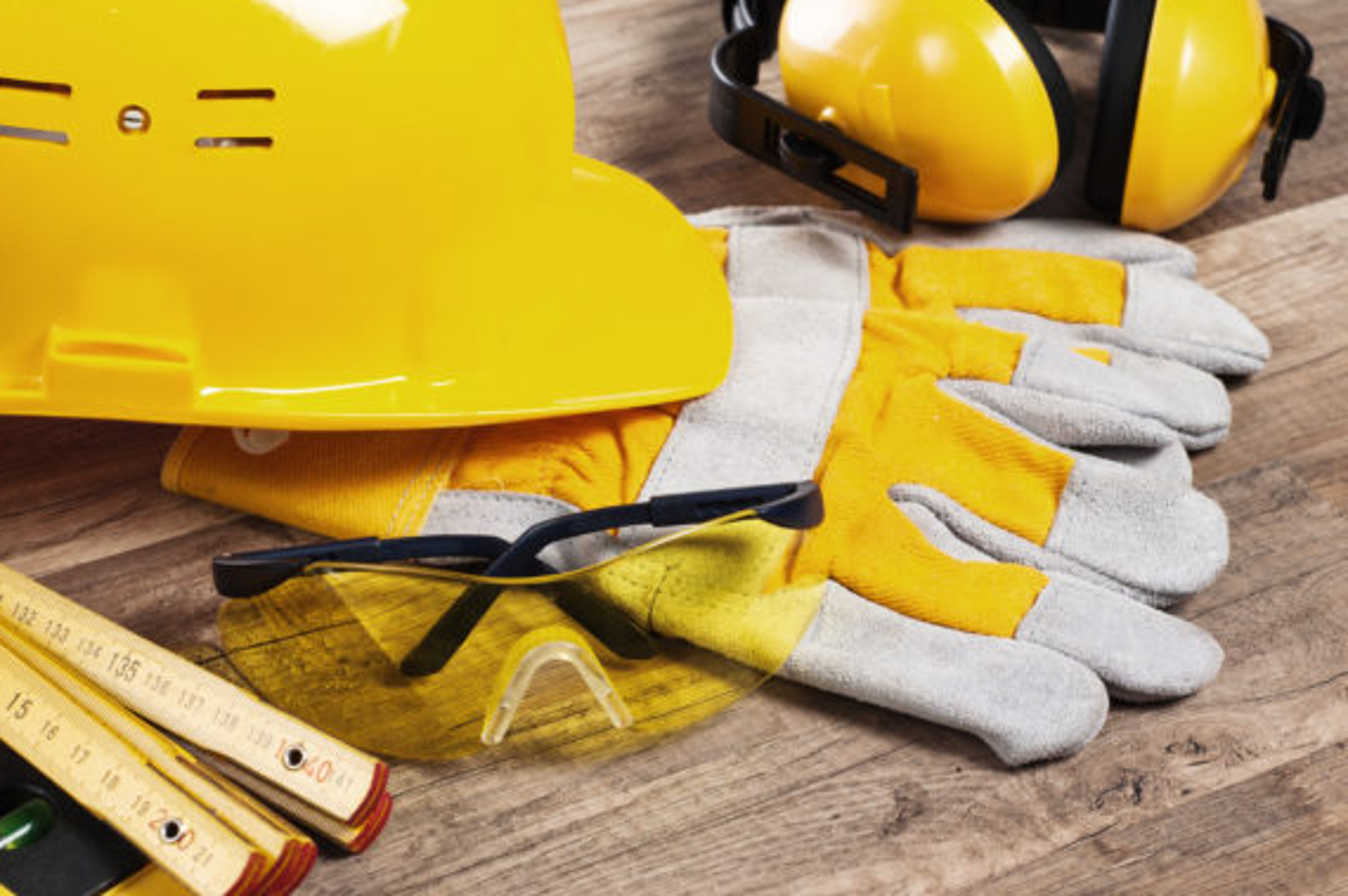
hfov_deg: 25.7
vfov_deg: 17.2
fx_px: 2955
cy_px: 460
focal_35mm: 79
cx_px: 695
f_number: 8
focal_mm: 50
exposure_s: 1/500
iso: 200
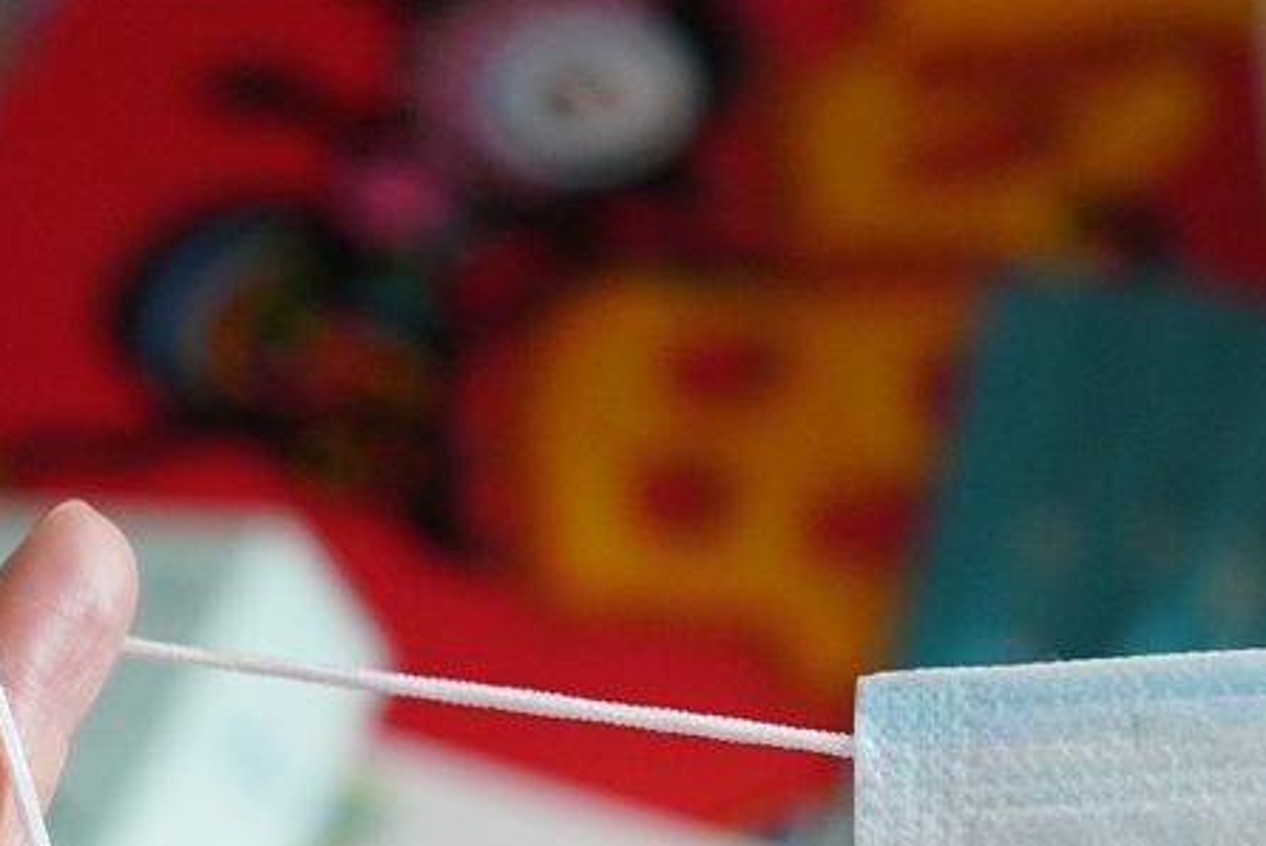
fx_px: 6439
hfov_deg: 11.0
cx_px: 1601
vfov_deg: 7.5
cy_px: 822
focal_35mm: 183
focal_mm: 68
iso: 4000
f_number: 5.6
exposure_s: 1/640
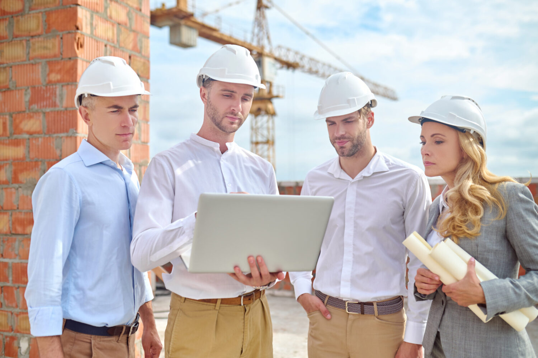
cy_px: 179
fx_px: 523
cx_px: 269
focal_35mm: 35
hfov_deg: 54.5
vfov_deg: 37.8
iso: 320
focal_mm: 35
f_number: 2.5
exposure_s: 1/5000
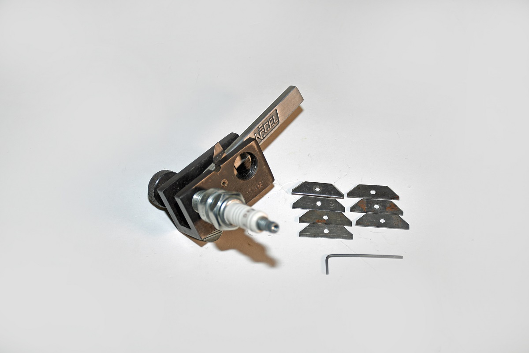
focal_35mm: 68
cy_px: 176
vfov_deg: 20.2
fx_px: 992
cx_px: 264
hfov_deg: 29.9
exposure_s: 1/60
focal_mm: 45
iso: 100
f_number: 4.5
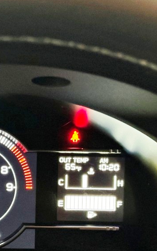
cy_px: 164
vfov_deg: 22.5
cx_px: -18
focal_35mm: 92
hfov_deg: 13.9
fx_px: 630
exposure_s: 1/30
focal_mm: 6.86
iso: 640
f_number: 1.78
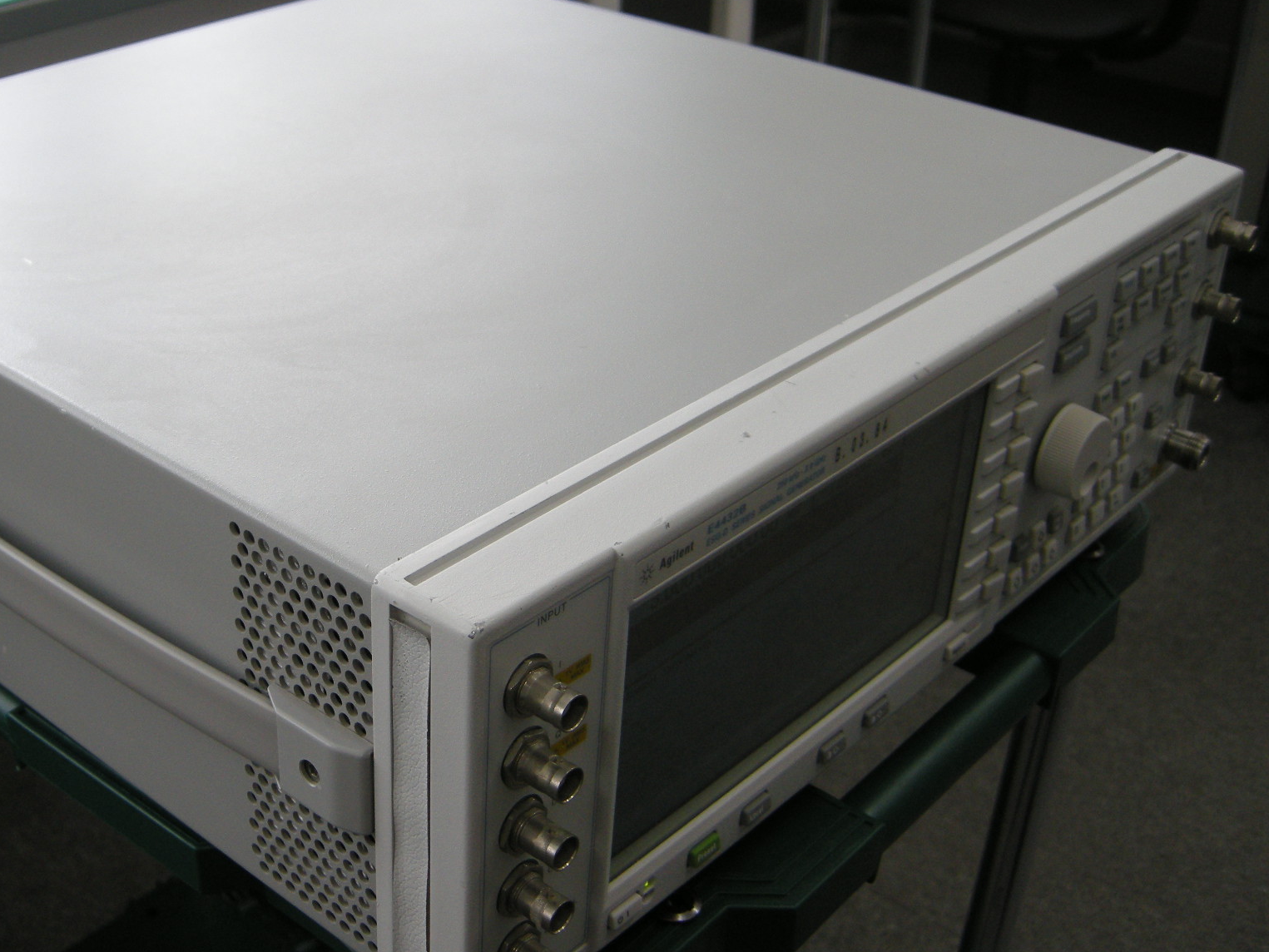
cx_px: 424
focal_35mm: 47
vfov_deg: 30.9
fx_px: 1723
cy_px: 493
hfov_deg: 39.9
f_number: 2.7
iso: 138
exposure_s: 1/124
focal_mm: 7.5
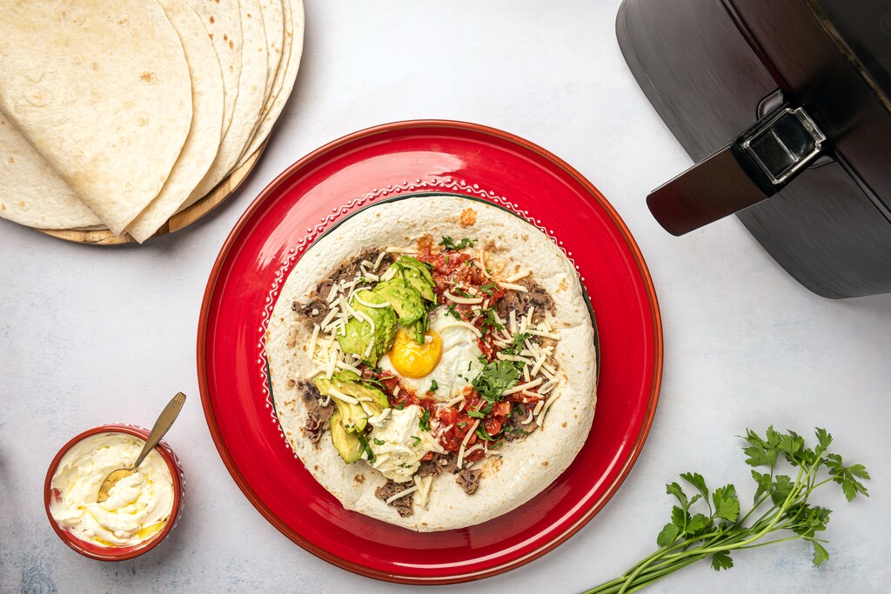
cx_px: 446
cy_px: 297
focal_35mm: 32
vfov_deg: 41.1
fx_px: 792
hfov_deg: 58.7
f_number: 10
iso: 100
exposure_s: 1/125
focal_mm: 32
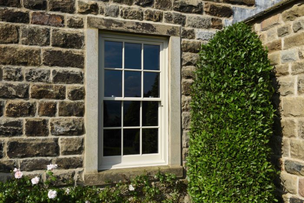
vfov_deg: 41.1
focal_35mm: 32
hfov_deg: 58.7
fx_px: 270
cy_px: 102
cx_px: 152
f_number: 11
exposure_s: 1/500
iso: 200
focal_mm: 32
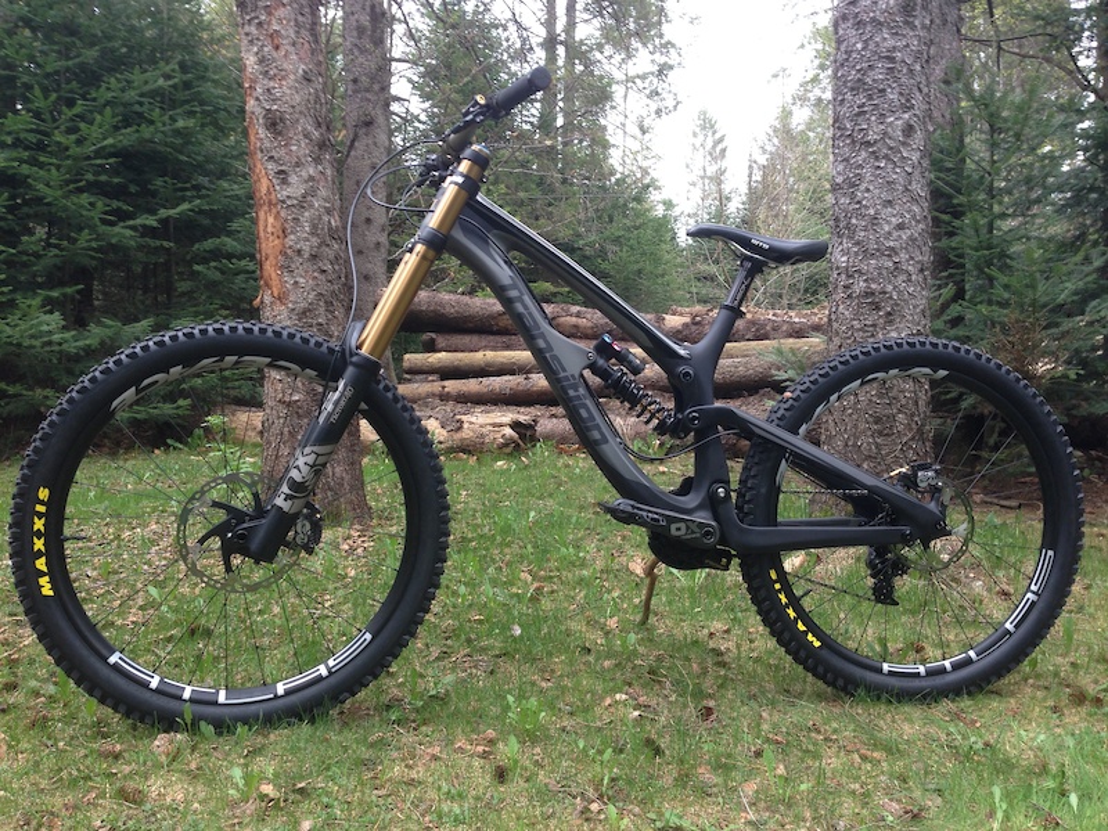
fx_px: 1056
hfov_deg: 55.4
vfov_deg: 42.9
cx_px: 554
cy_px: 416
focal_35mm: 33
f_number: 2.4
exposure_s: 1/60
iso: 50
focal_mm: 4.12
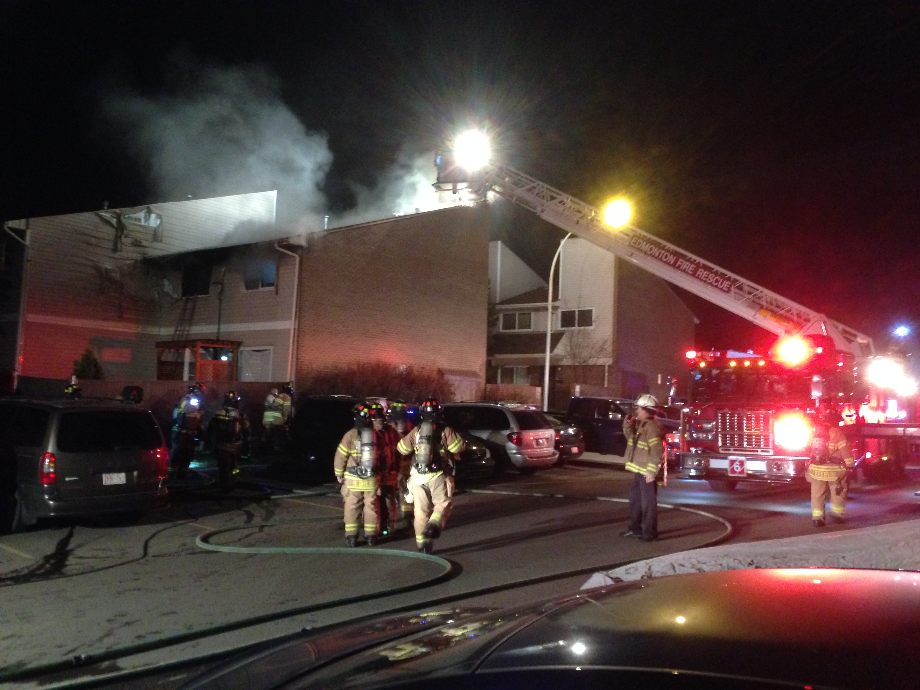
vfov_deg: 42.9
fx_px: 877
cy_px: 345
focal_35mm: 33
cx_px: 460
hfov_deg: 55.4
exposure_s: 1/15
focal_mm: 4.12
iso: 500
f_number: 2.4
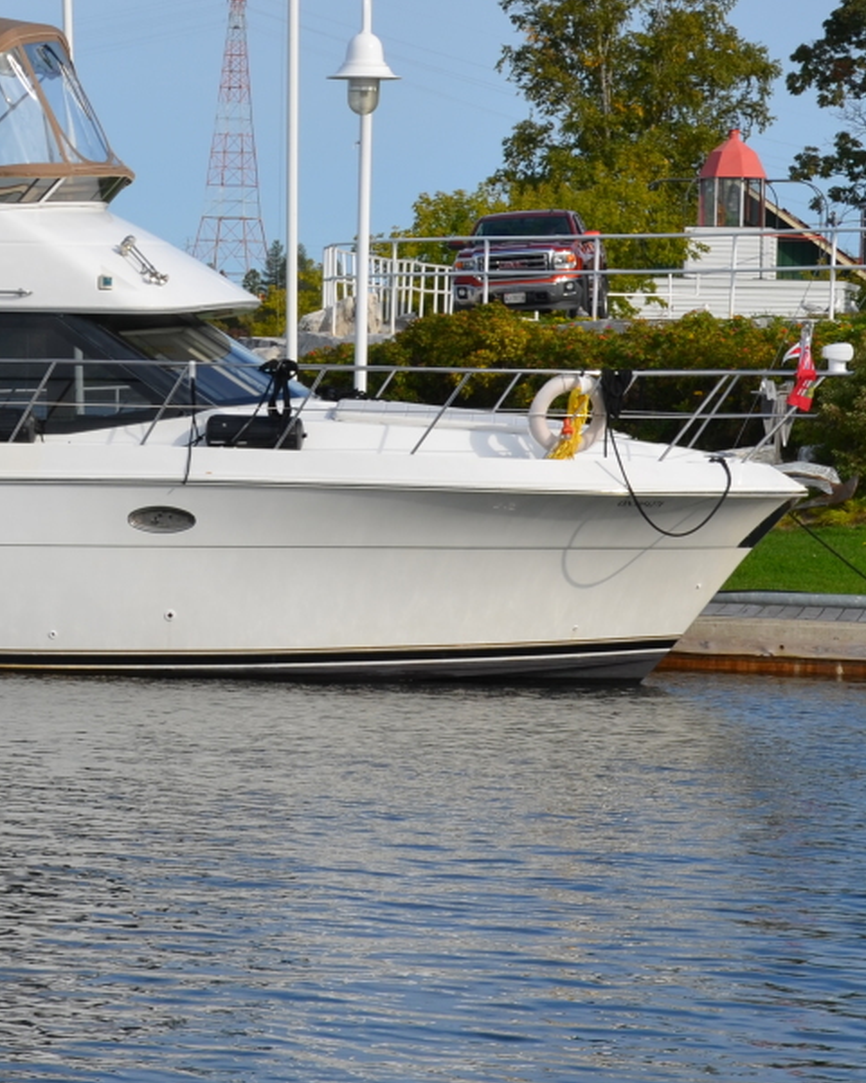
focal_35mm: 160
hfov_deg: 9.5
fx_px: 5125
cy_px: 323
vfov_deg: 12.0
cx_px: -212
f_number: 9
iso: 100
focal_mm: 42
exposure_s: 1/320
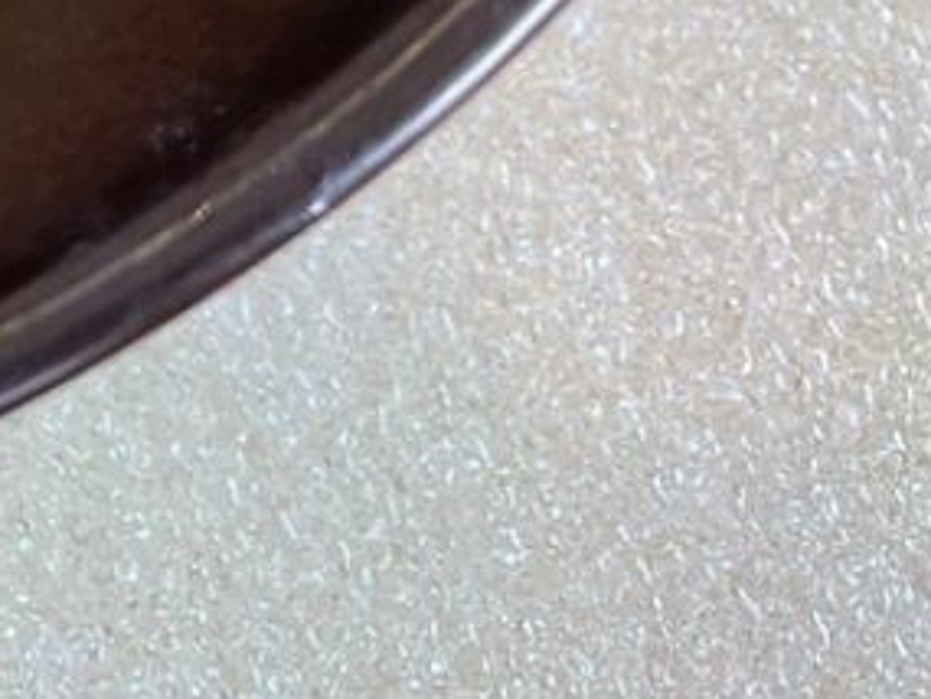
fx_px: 3767
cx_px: -1140
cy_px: -1101
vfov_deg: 9.2
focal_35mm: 140
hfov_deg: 12.0
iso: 80
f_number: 1.6
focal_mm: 4.2
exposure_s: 1/120
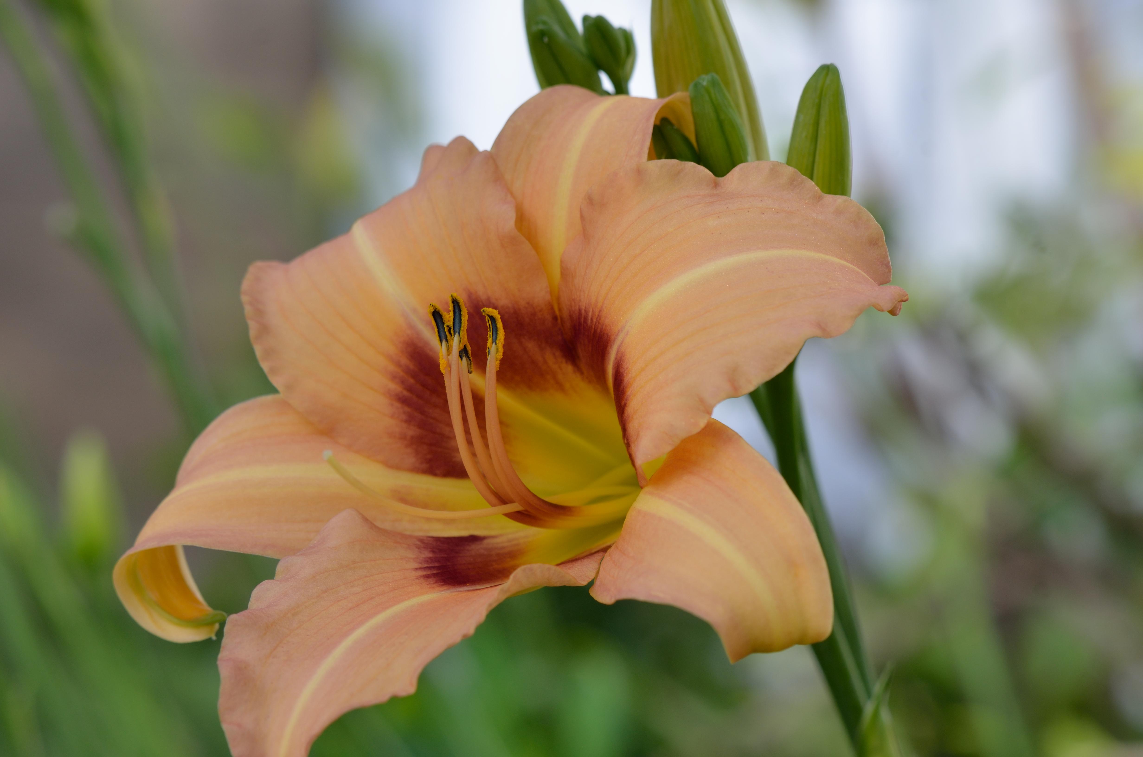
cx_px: 572
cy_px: 378
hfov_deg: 16.1
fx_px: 4040
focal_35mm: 128
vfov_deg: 10.7
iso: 160
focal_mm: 85
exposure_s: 1/250
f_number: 8
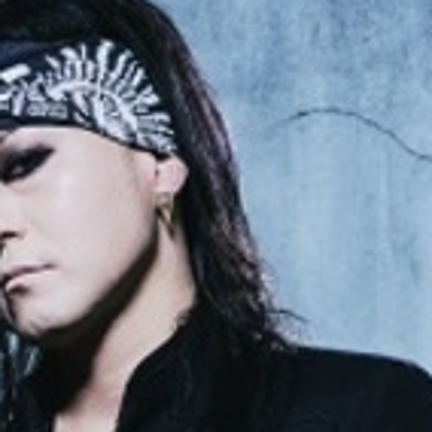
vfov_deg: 6.9
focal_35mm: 251
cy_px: 605
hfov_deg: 6.8
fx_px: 3544
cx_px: -380
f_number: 8
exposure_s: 1/200
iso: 80
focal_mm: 35
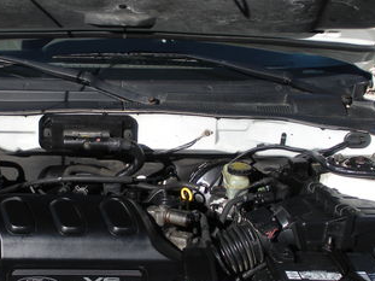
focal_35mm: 81
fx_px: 877
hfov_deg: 24.0
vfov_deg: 18.2
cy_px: 133
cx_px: 117
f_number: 3.5
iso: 64
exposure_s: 1/587
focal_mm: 6.3
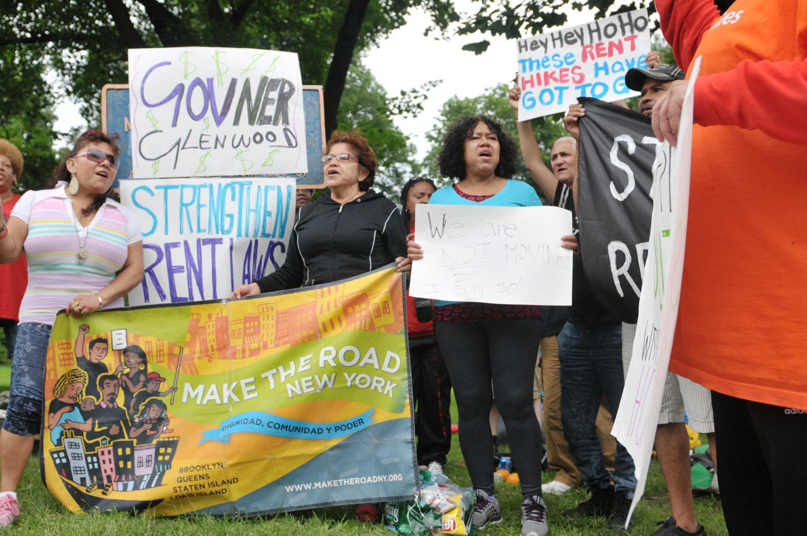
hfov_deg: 53.2
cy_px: 268
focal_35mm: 36
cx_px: 404
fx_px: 806
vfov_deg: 36.8
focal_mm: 24
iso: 500
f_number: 4
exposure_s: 1/1000
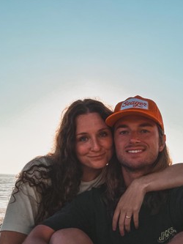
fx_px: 352
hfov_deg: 28.9
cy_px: 155
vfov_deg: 37.9
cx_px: 124
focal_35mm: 50
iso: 32
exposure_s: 1/9100
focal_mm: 4.2
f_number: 1.6
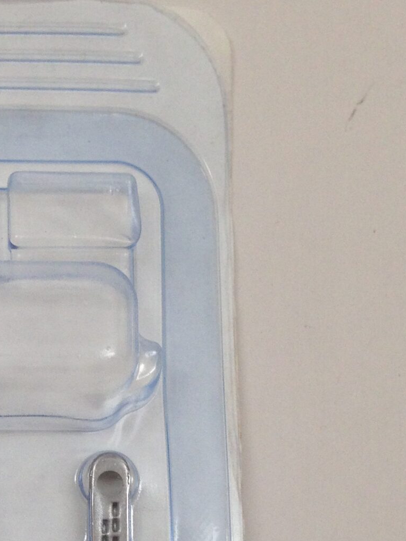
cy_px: 595
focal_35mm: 83
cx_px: -31
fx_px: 1299
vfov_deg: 22.3
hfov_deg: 17.2
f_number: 2.4
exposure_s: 1/120
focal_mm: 4.12
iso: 80
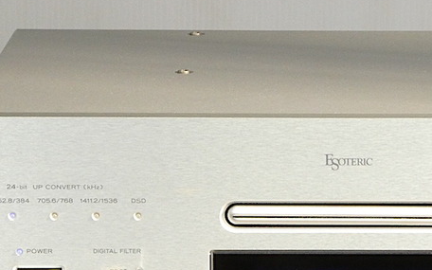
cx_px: 349
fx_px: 3544
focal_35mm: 301
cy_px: 221
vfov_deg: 4.4
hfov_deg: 7.0
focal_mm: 24.2
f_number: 8
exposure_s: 1/10
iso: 400
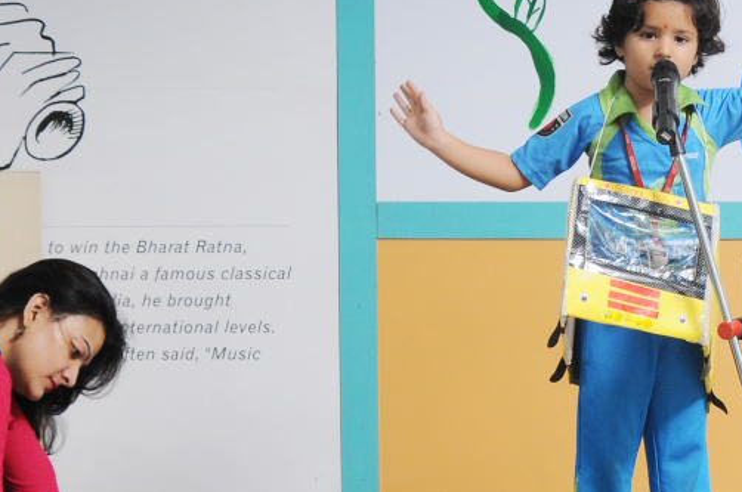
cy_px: 389
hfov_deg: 19.5
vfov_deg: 13.1
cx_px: 603
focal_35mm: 104
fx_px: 2140
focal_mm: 34
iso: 320
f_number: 6.3
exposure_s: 1/200
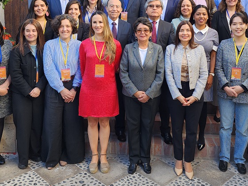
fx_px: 294
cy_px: 46
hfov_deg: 45.7
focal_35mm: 41
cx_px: 136
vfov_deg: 34.4
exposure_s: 1/180
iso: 32
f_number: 1.8
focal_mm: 6.4
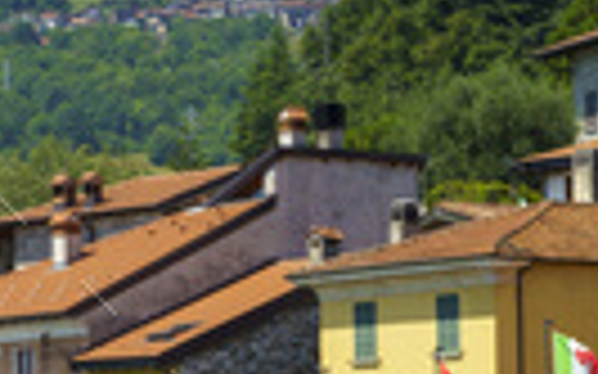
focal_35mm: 453
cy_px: 146
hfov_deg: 4.6
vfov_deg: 2.9
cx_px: 391
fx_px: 7380
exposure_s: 1/100
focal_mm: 100
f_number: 8
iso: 100
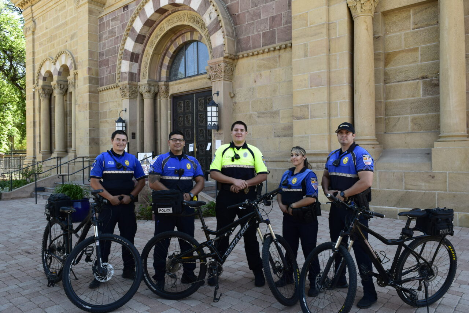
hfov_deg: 67.4
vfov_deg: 48.0
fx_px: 352
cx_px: 234
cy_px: 156
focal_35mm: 27
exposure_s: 1/100
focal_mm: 18
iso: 400
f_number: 9
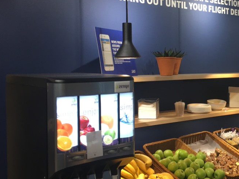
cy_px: 79
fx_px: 366
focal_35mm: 53
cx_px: 204
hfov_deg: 34.6
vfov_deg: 27.5
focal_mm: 4.15
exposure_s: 1/33
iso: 25
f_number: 2.2
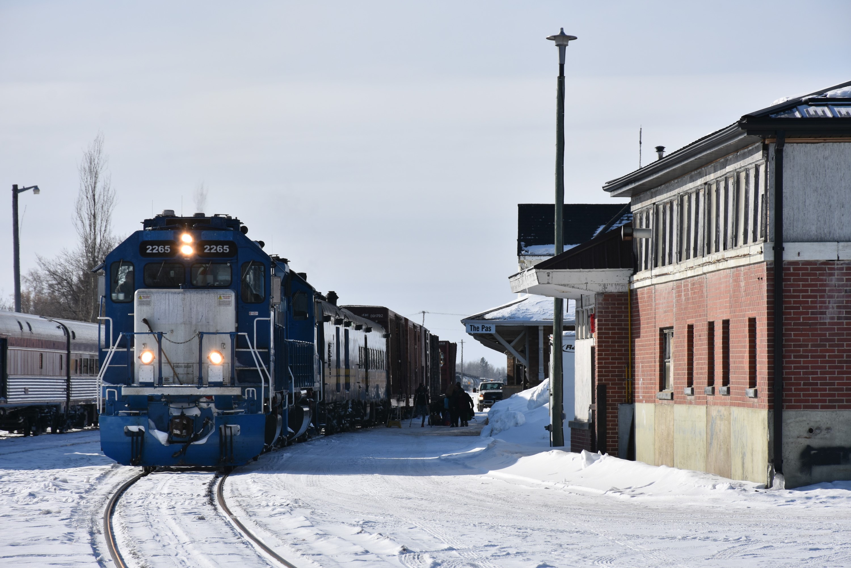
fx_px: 4113
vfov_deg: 7.9
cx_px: 426
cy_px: 284
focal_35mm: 174
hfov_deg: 11.8
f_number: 9
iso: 100
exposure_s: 1/500
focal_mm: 116
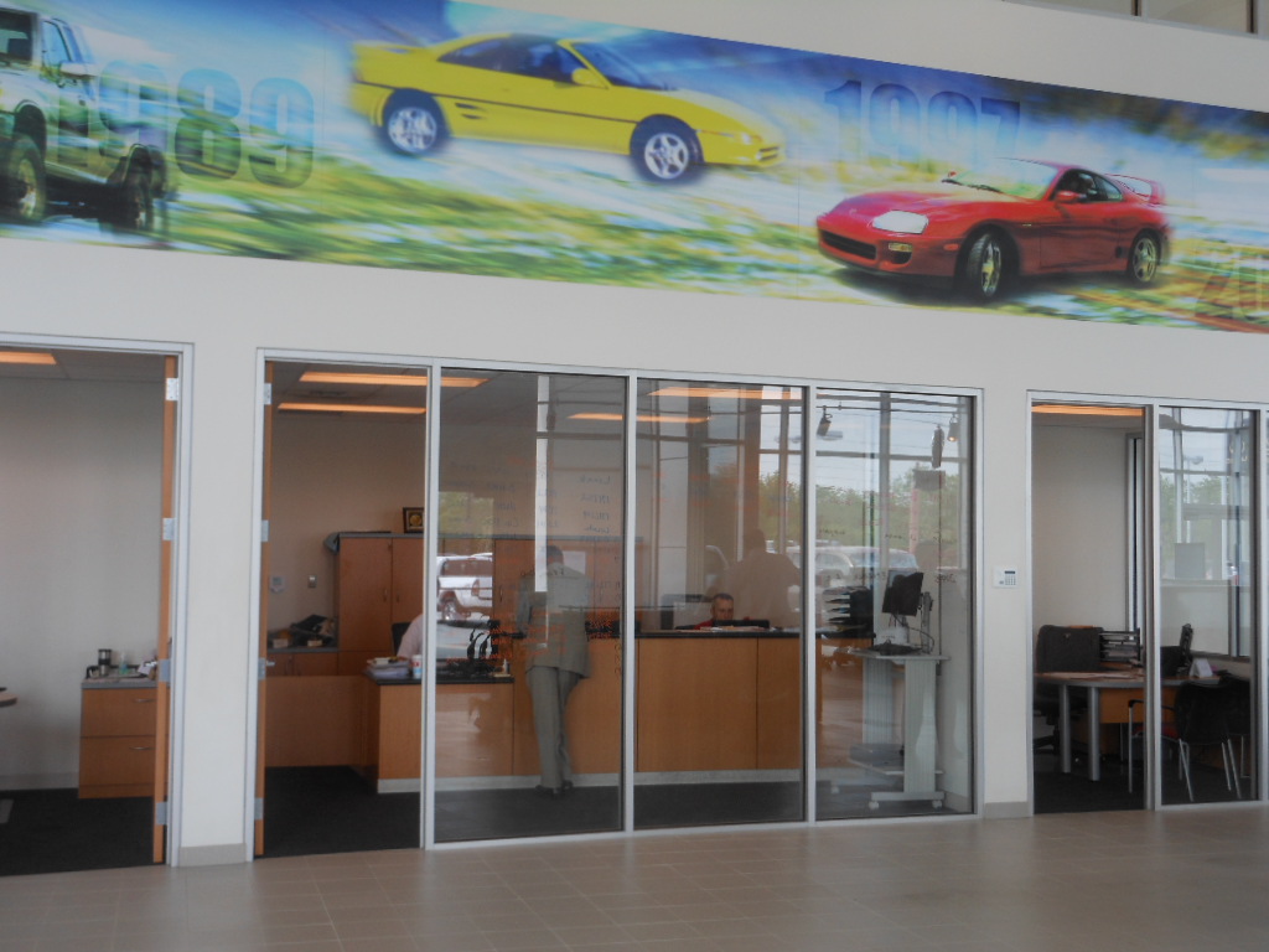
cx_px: 634
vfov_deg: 32.2
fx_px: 1650
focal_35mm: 45
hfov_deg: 42.1
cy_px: 476
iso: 80
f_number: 4.6
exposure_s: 1/30
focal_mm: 8.1
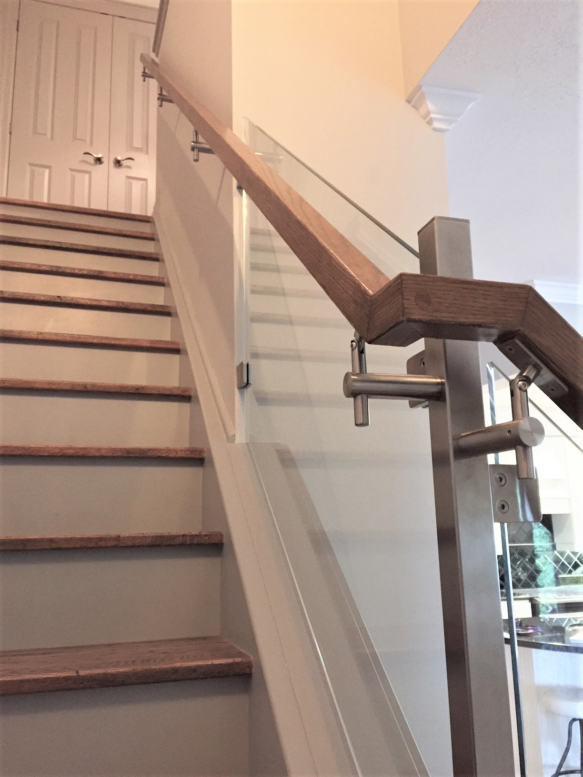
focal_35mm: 29
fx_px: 651
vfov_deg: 61.7
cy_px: 388
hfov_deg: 48.2
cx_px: 292
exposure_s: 1/15
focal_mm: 4.15
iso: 400
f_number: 2.2
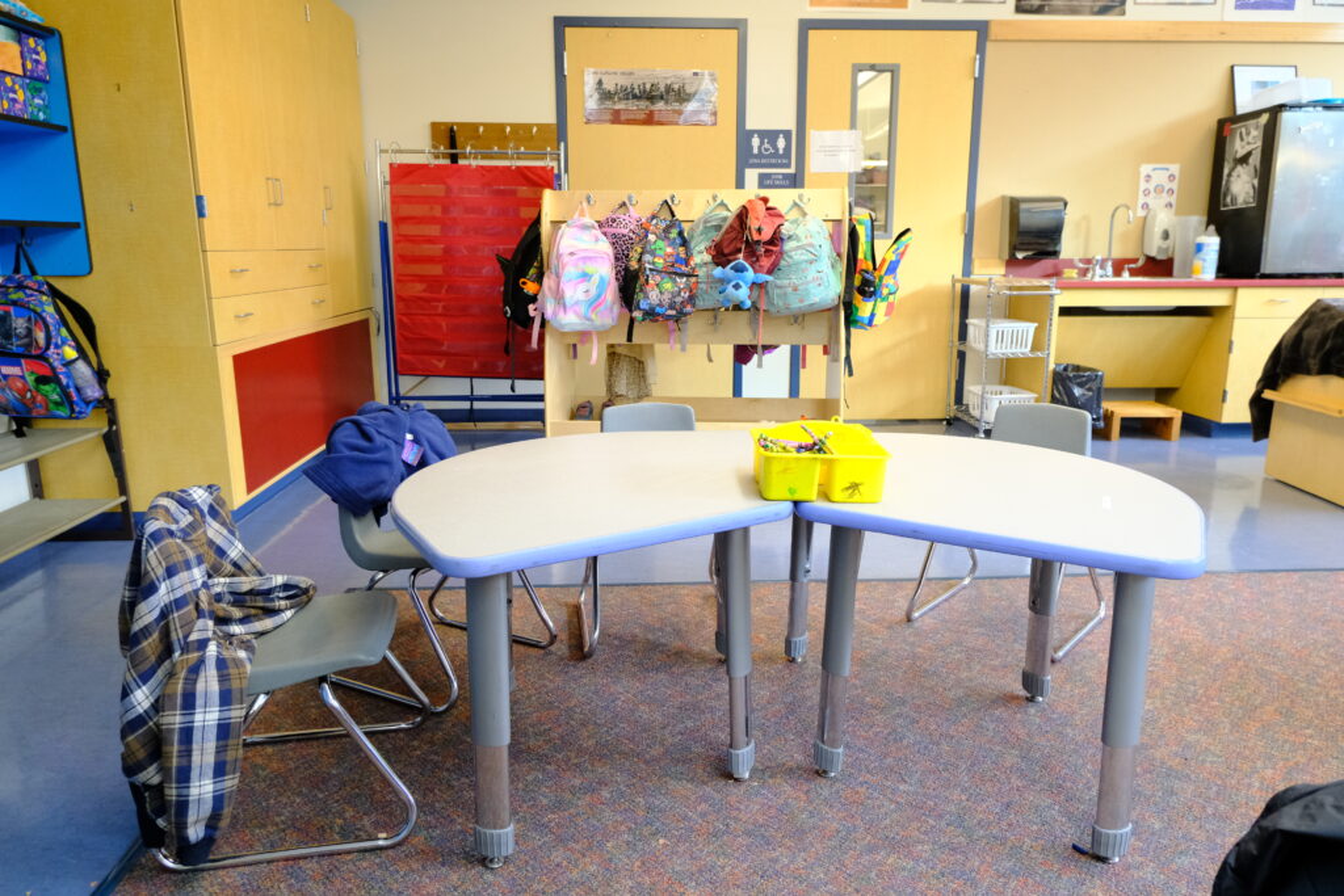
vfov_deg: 55.1
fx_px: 859
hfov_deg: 76.1
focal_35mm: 23
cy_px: 448
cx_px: 672
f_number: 3.5
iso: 2500
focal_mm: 15.6
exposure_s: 1/100
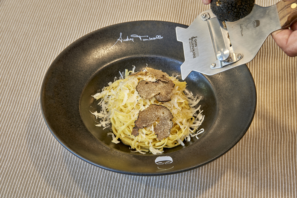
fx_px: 743
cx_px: 148
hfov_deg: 22.6
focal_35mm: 90
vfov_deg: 15.2
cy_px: 99
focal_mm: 90
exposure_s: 1/3
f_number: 16
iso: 100
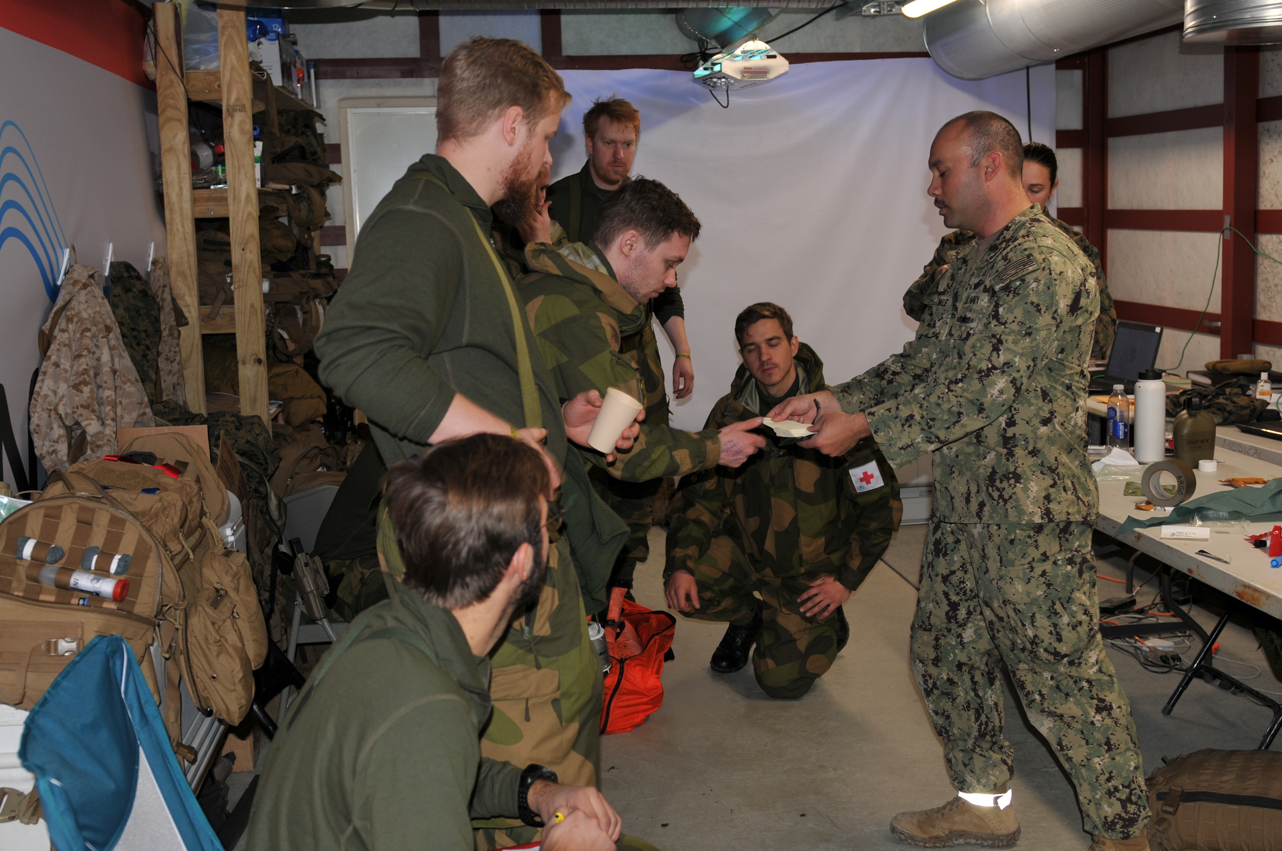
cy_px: 426
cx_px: 641
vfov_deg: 32.9
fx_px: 1440
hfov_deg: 48.0
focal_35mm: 40
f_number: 3.5
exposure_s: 1/60
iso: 200
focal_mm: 27
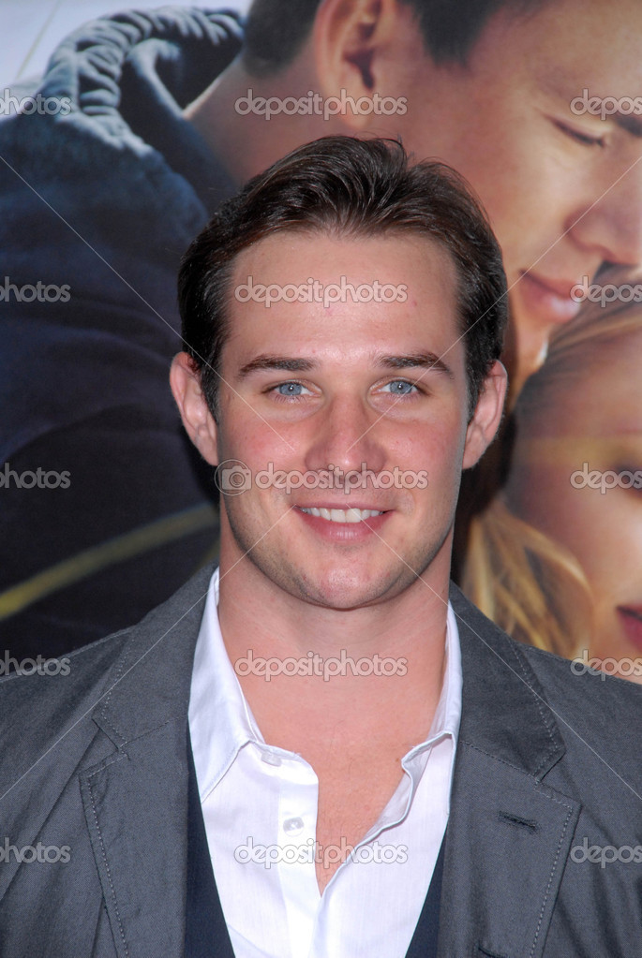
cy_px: 479
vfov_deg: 8.8
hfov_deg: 5.9
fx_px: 6200
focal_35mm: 232
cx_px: 321
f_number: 8
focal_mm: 155
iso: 500
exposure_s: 1/250
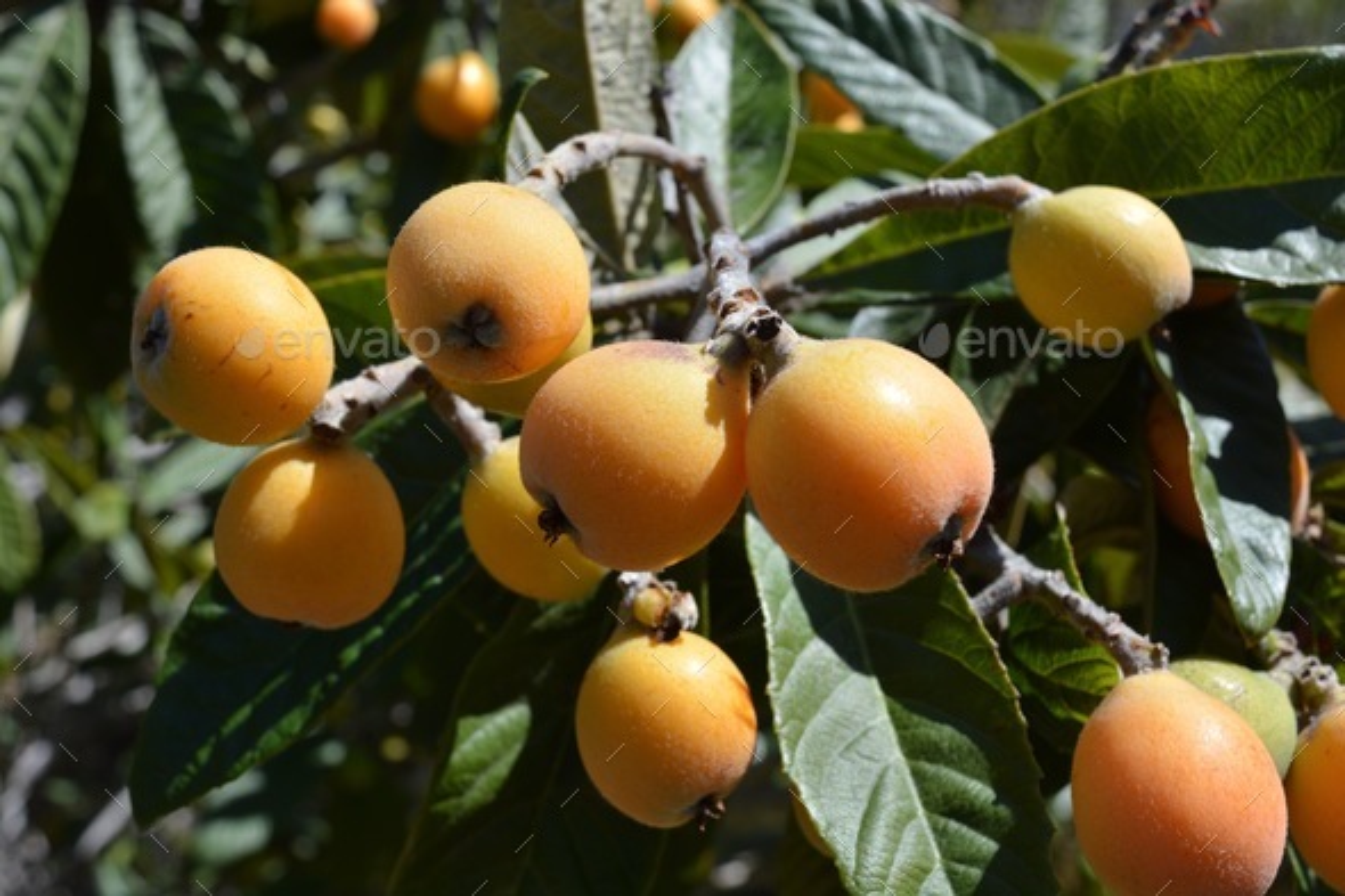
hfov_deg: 42.3
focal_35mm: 46
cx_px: 672
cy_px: 448
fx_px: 1737
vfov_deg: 28.9
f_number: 8
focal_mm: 31
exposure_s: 1/320
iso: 100
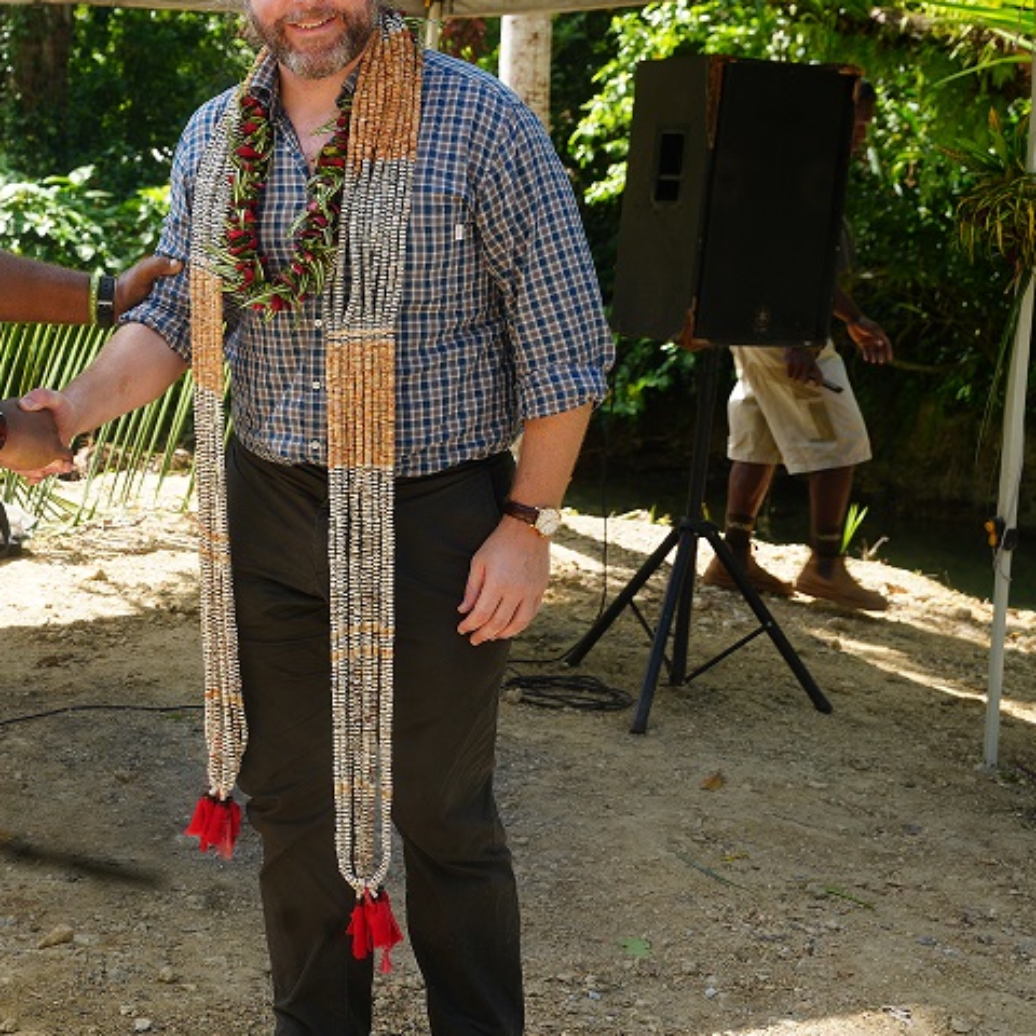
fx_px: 2141
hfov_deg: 26.4
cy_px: 421
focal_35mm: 63
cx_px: 119
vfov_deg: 27.1
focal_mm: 40.8
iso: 100
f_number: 6.3
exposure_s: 1/100
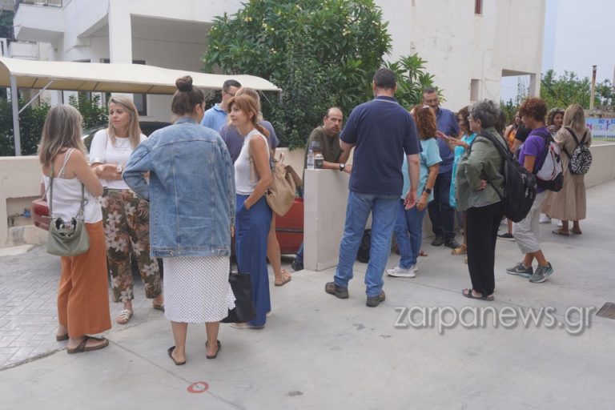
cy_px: 205
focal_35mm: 32
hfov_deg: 59.5
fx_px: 538
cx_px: 308
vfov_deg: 41.7
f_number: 4
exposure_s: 1/160
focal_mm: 21
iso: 125
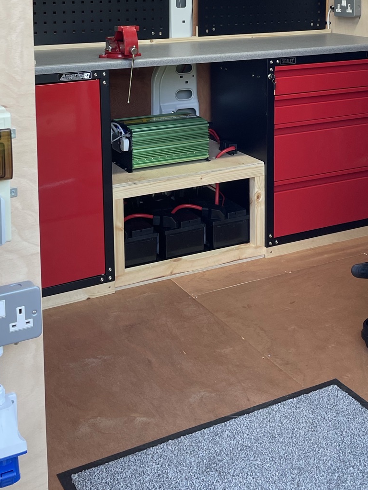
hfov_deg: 28.0
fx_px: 737
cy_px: 67
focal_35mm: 52
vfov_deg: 35.1
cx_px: 212
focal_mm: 4.2
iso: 80
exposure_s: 1/121
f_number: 1.6
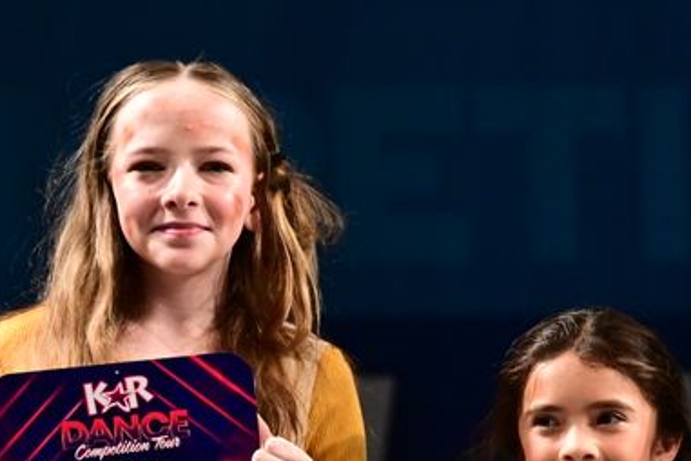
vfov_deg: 2.1
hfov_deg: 3.2
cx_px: 608
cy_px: 760
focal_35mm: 650
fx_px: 12475
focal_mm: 165
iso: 2000
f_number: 4
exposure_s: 1/800
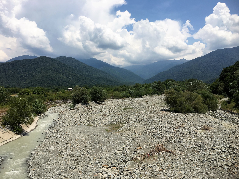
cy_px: 90
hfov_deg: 61.7
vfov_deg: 48.2
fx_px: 200
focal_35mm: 29
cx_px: 120
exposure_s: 1/2959
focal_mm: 4.15
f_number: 2.2
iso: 25
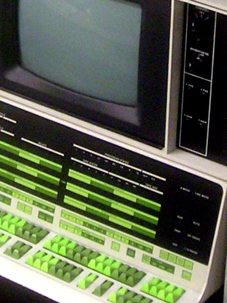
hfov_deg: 9.4
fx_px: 1383
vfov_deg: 12.4
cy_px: 16
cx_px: 117
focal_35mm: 158
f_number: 2.8
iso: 100
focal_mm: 6
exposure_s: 1/10
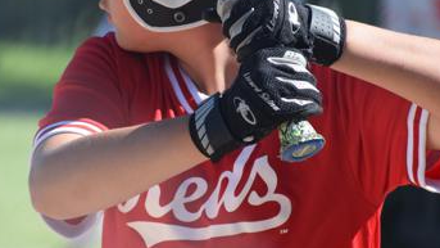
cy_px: 98
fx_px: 5727
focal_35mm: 491
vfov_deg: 2.5
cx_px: 194
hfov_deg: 4.4
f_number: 5.3
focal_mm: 195
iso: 500
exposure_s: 1/1000
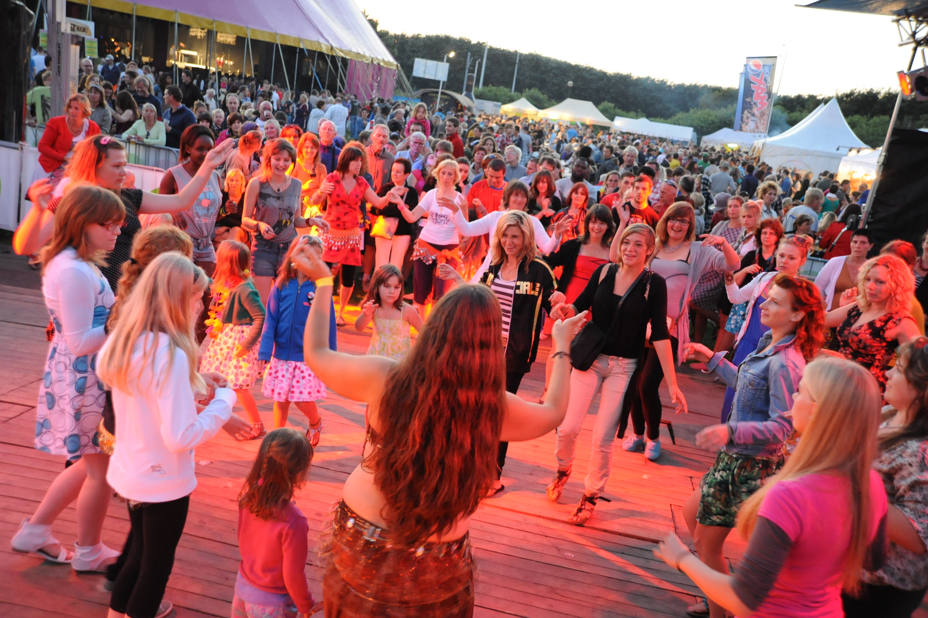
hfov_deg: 55.8
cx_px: 464
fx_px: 876
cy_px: 309
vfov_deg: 38.9
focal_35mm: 34
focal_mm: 34
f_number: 4
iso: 4000
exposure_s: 1/60
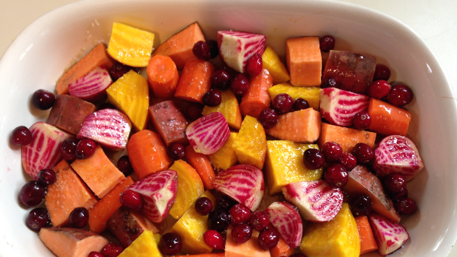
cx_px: 229
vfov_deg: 32.8
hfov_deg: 55.3
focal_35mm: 36
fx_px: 436
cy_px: 149
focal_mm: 4.12
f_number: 2.4
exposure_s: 1/20
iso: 64
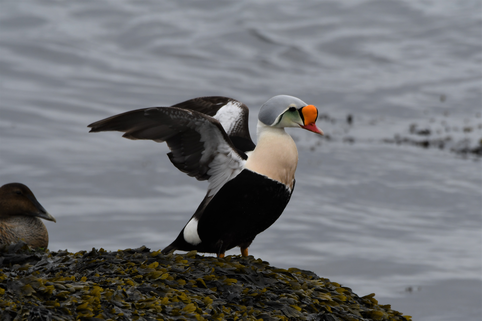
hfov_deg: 2.3
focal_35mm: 900
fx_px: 12049
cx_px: 241
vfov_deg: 1.5
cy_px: 160
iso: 450
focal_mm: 600
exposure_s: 1/1000
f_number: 8
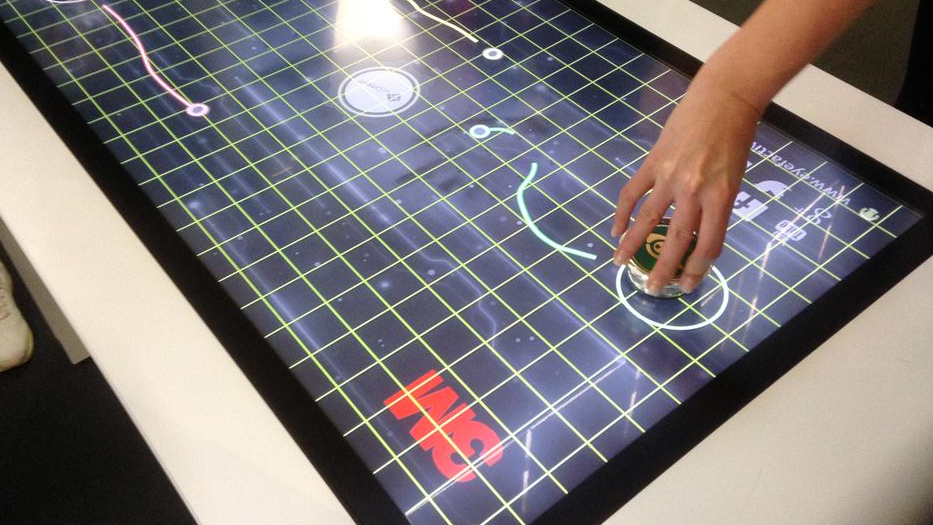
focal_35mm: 37
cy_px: 245
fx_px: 915
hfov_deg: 54.0
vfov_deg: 32.0
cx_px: 456
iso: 200
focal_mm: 4.12
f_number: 2.4
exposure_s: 1/20
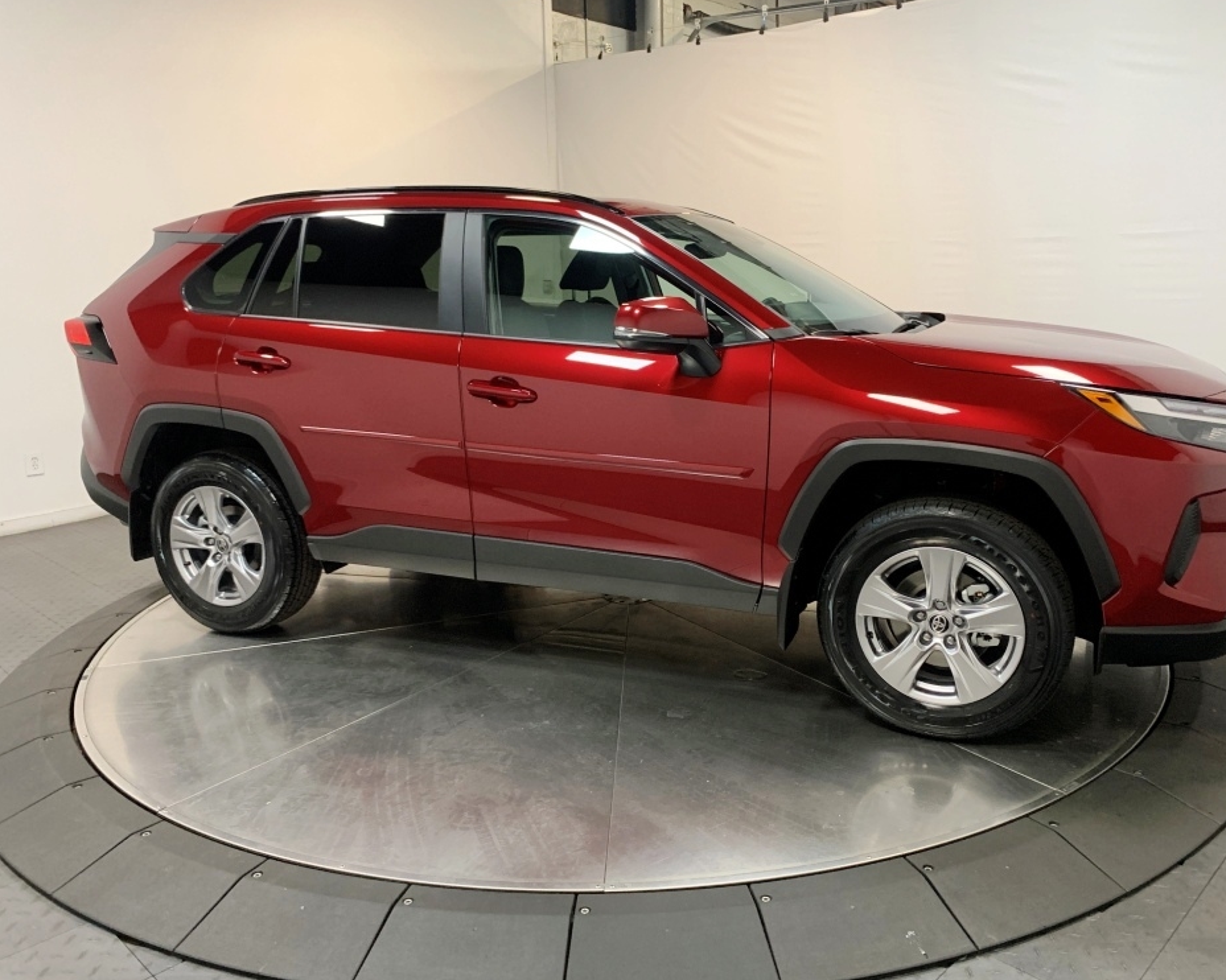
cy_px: 474
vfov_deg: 51.5
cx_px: 668
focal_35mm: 28
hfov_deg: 62.1
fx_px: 1016
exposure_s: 1/60
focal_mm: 4.25
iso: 250
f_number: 1.8
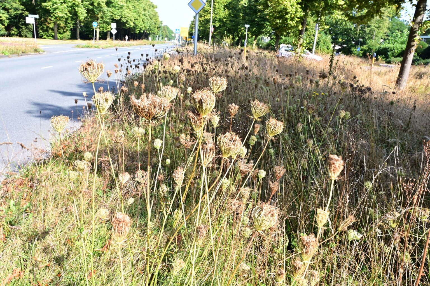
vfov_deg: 44.9
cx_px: 215
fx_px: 346
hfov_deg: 63.7
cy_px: 143
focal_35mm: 29
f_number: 20
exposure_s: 1/30
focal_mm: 29
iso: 320
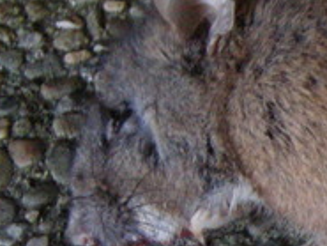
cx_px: 765
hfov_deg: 9.2
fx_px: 1834
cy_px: 253
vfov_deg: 7.6
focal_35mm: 194
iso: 380
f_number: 2.7
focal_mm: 7.5
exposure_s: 1/64.4
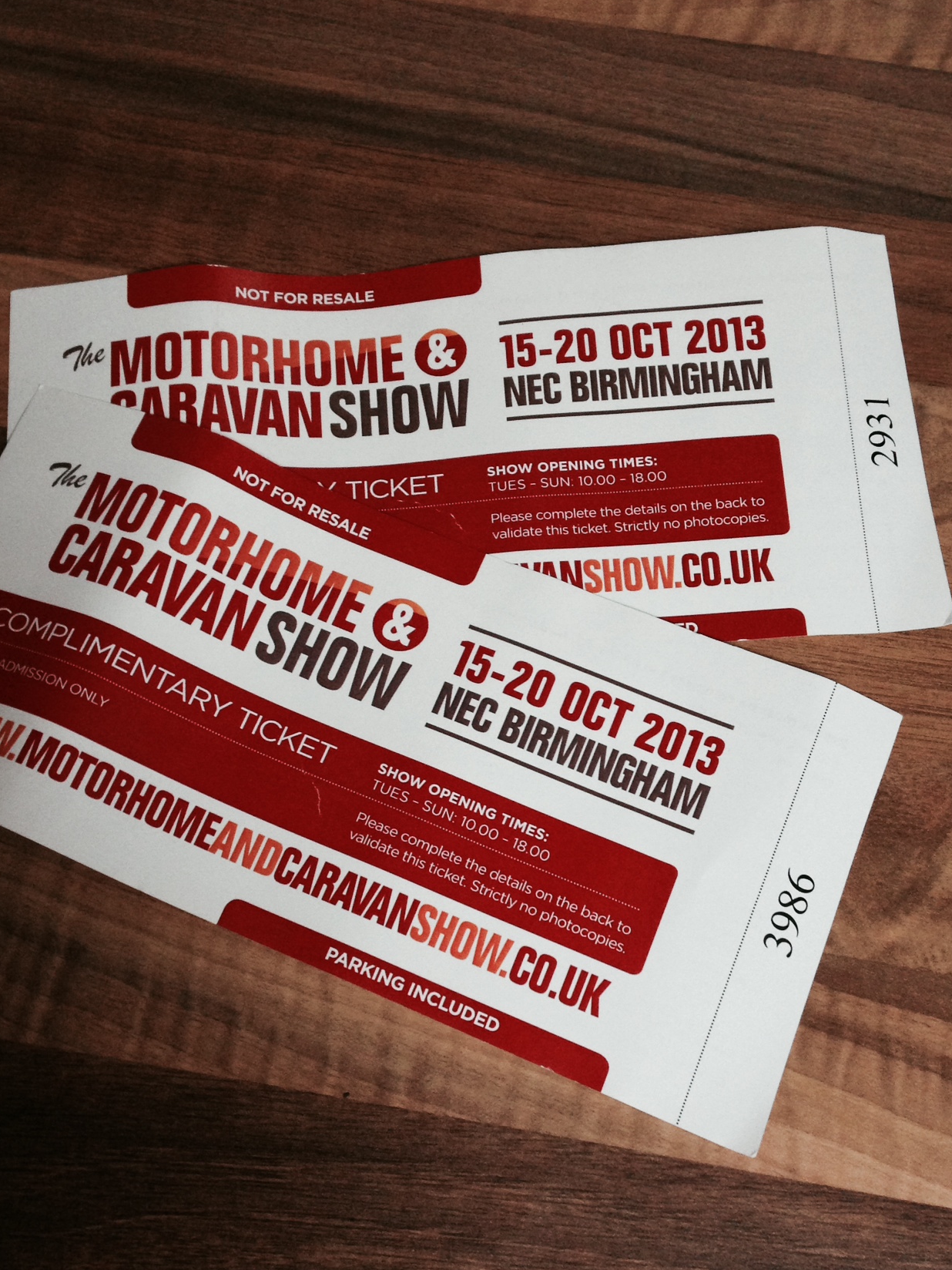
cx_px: 401
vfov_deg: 45.6
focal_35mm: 41
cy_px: 731
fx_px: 1503
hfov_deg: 35.1
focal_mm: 4.12
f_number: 2.4
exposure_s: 1/20
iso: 160
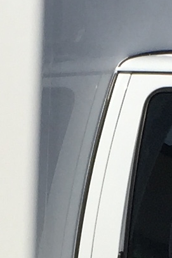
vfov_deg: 8.4
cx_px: 94
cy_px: 287
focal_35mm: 242
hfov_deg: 5.7
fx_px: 1736
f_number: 2.2
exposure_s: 1/4405
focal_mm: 4.15
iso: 32
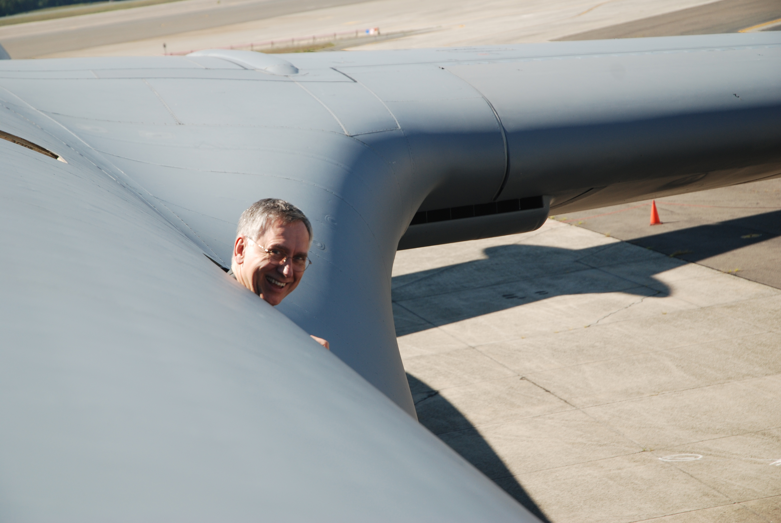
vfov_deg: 14.7
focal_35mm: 93
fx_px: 2020
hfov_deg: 21.9
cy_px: 262
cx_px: 390
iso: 160
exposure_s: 1/500
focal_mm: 62
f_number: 5.6
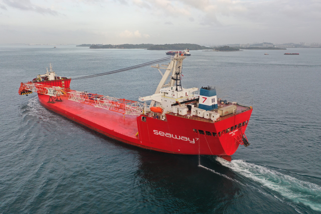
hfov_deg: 65.5
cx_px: 160
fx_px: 250
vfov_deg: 46.4
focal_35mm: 28
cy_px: 107
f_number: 3.2
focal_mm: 10.26
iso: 100
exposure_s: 1/50
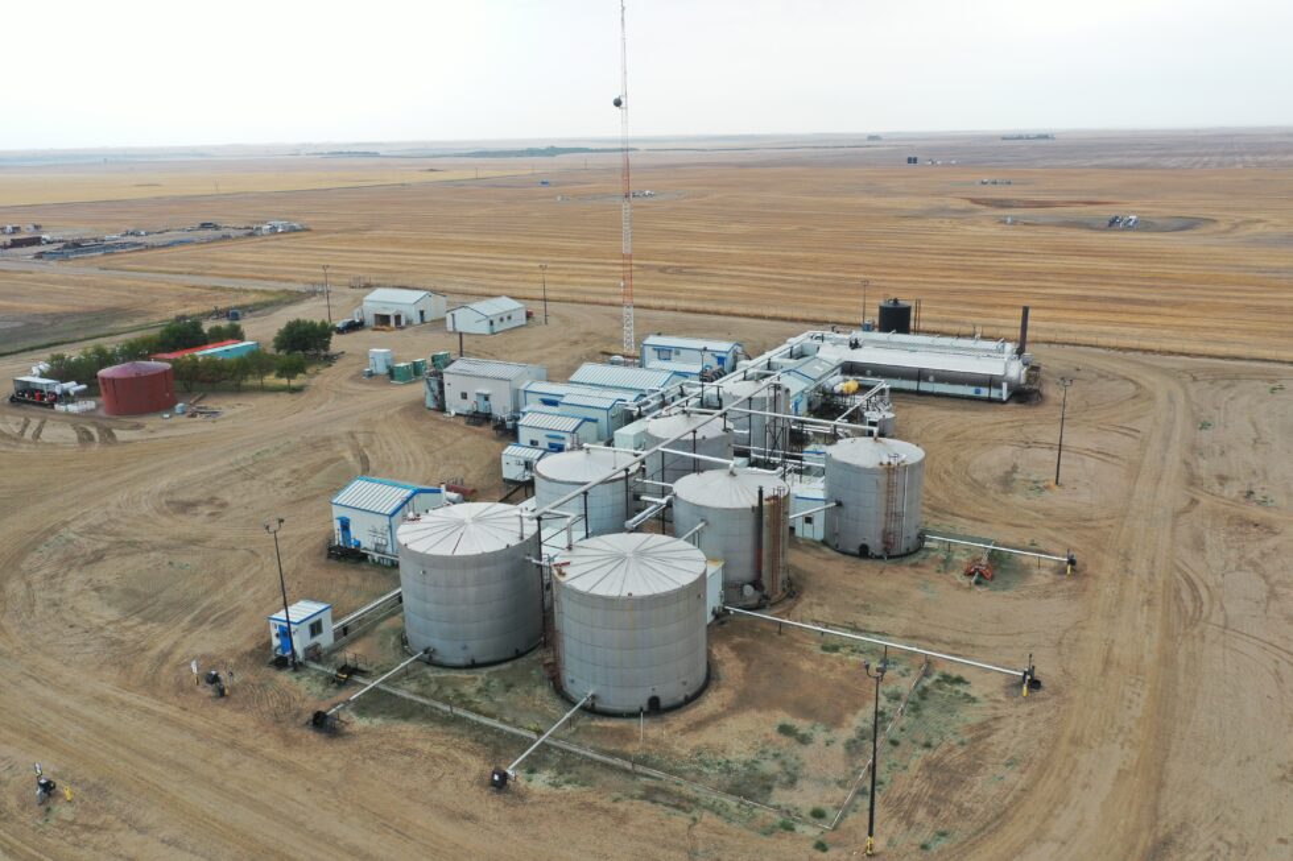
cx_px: 646
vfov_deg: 46.4
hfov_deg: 65.5
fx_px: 1005
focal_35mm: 28
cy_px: 430
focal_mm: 10.26
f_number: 4.5
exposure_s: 1/120
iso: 100
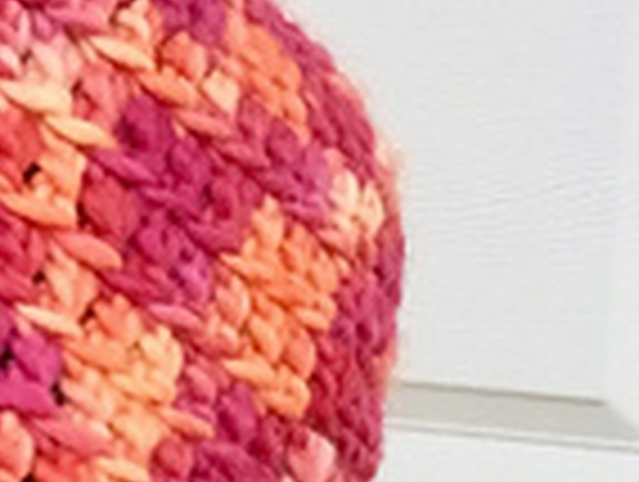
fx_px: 2016
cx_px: 198
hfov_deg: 18.0
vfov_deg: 13.2
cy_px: 588
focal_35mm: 109
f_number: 2.2
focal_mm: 2.65
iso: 32
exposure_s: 1/566
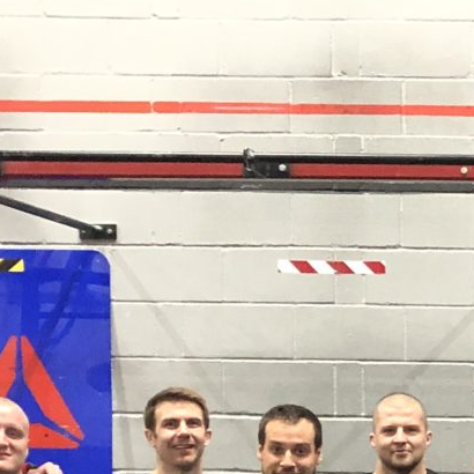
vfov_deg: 14.5
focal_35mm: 116
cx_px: 755
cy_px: 598
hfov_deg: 13.9
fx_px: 1797
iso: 100
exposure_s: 1/11
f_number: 1.8
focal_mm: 4
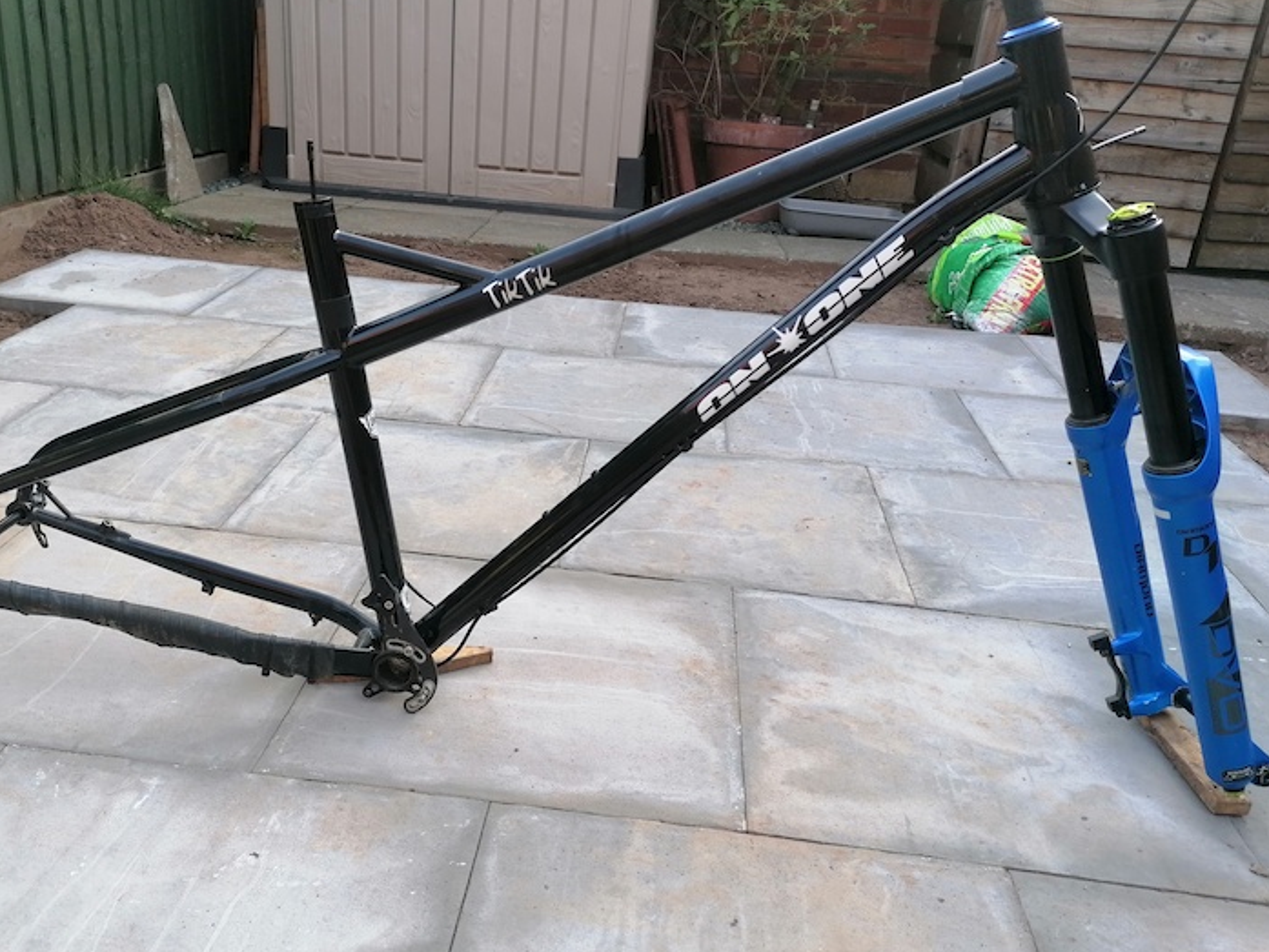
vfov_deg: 45.5
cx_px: 564
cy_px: 464
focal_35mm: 31
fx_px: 1137
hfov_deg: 58.2
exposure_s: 1/100
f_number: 1.8
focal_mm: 4.75
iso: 64
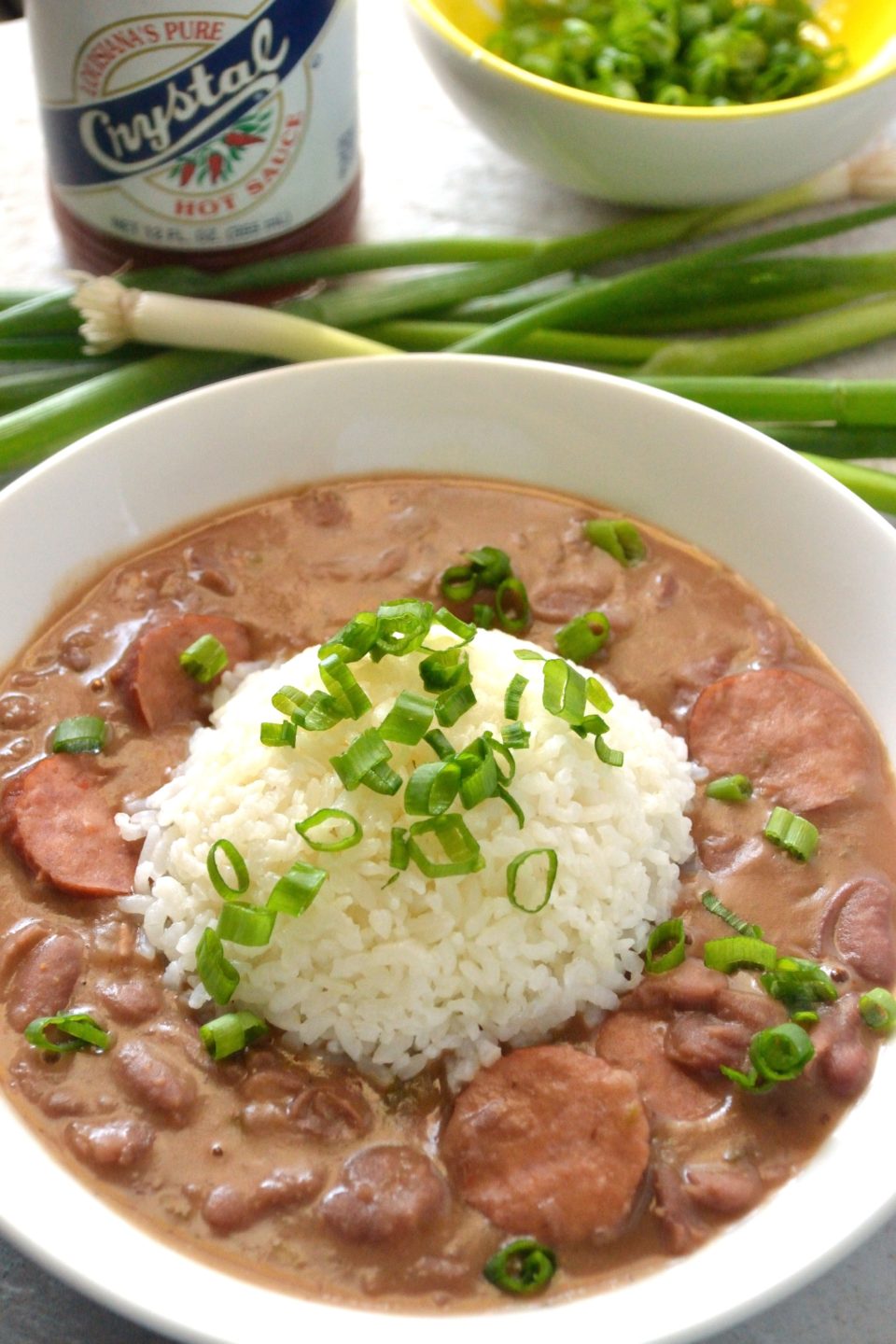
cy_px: 672
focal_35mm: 66
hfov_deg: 20.6
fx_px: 2464
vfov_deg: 30.5
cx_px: 448
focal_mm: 44
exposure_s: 1/50
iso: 2200
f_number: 5.6
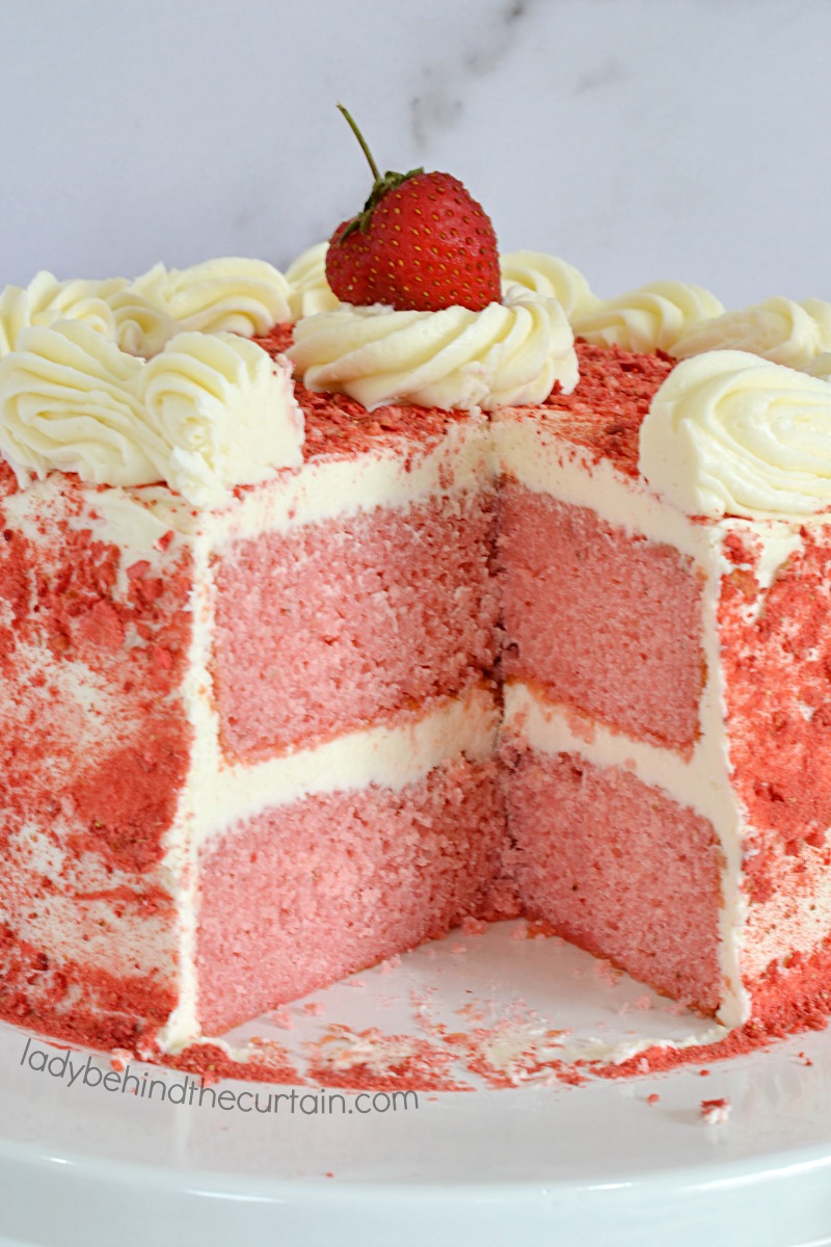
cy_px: 624
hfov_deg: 18.2
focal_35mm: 75
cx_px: 416
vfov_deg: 27.0
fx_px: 2597
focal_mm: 50
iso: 100
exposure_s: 1/3
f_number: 10
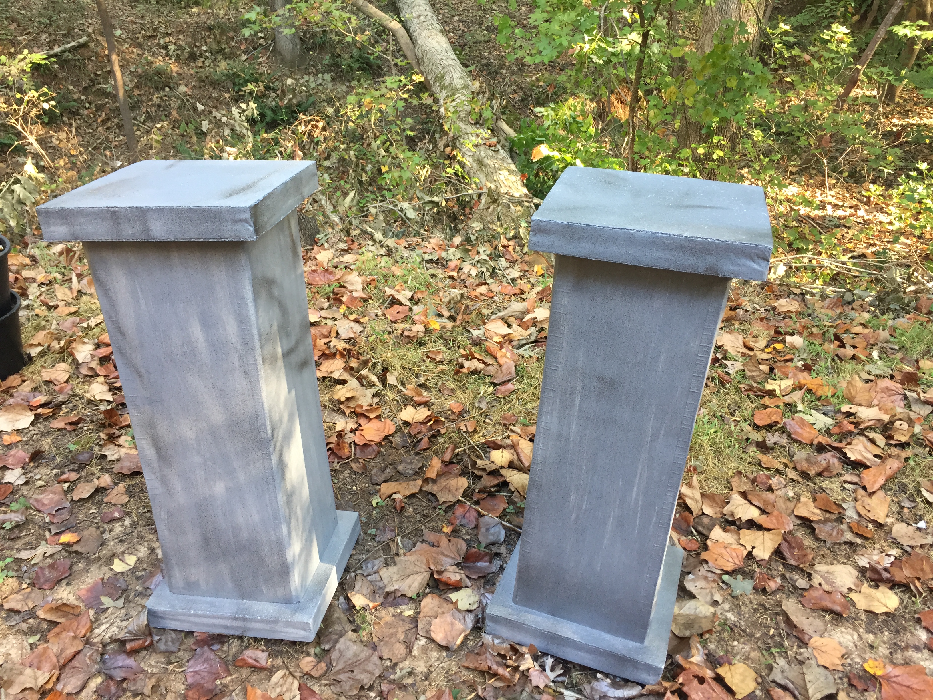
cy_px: 350
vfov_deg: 48.2
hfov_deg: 61.7
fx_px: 782
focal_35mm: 29
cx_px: 466
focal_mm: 4.15
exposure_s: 1/30
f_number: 2.2
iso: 64
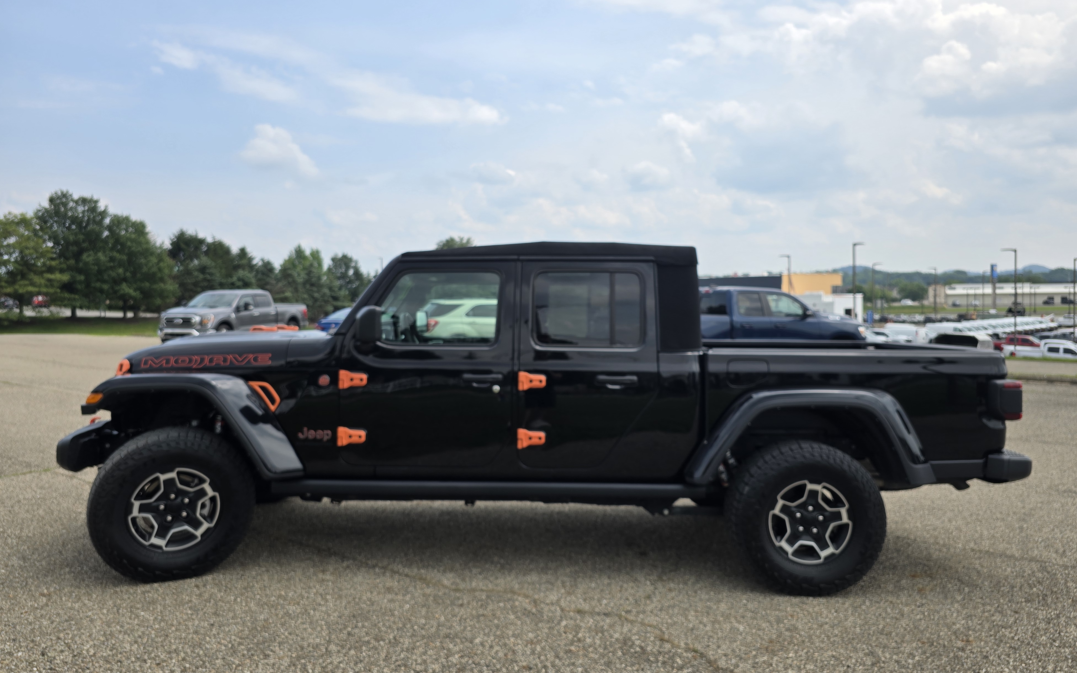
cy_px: 317
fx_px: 734
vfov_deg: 49.3
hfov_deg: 72.5
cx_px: 543
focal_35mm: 25
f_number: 1.7
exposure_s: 1/904
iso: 12
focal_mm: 6.3
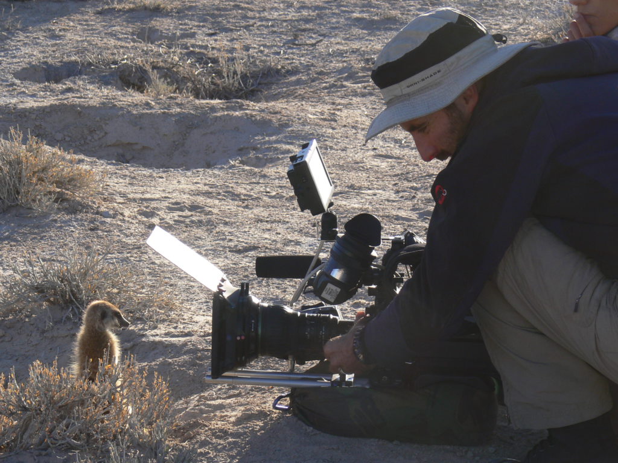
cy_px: 232
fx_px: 3196
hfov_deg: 11.0
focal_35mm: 179
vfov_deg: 8.3
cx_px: 309
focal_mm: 29.9
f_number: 5.6
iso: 80
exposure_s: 1/160
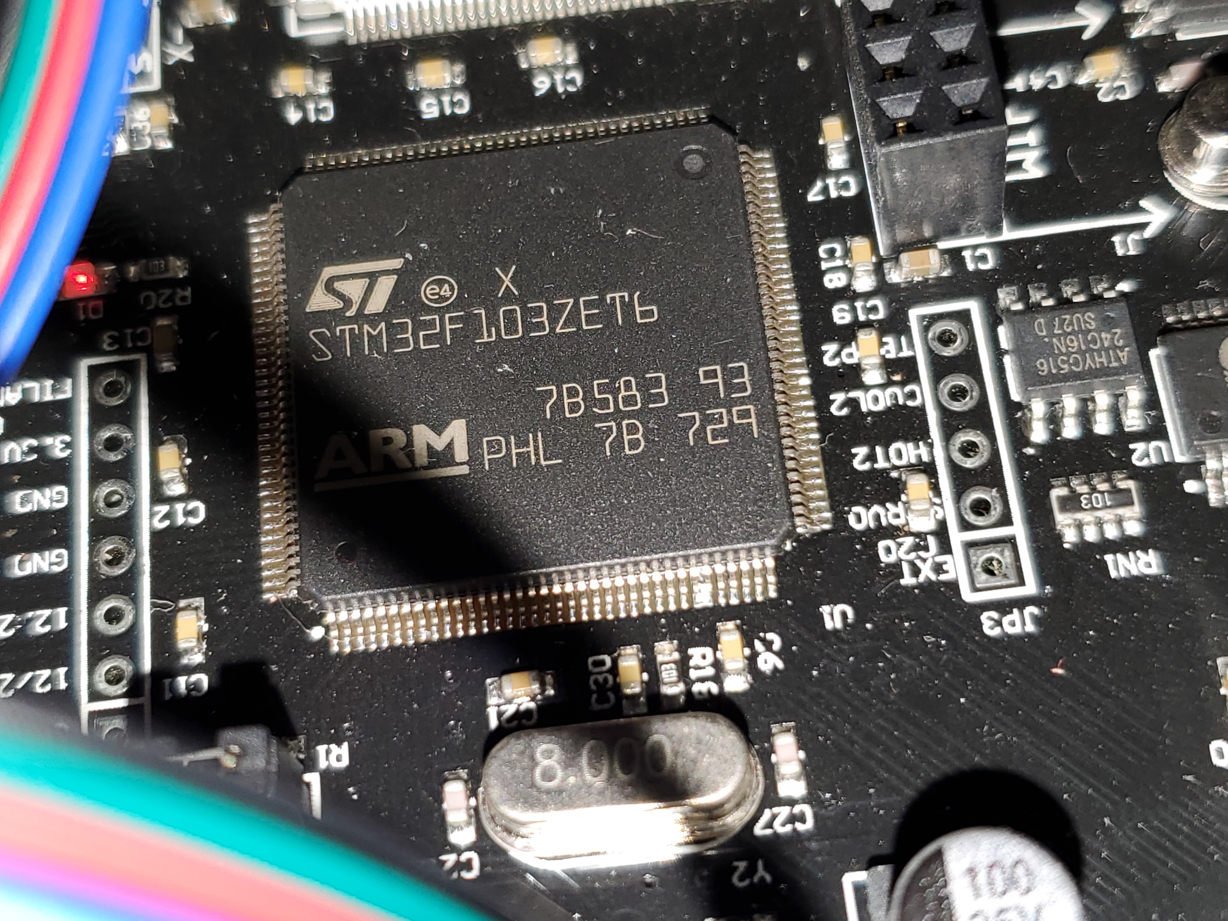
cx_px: 614
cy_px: 460
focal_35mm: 26
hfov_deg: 67.3
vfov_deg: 53.1
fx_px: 922
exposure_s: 1/358
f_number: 1.5
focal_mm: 4.3
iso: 50
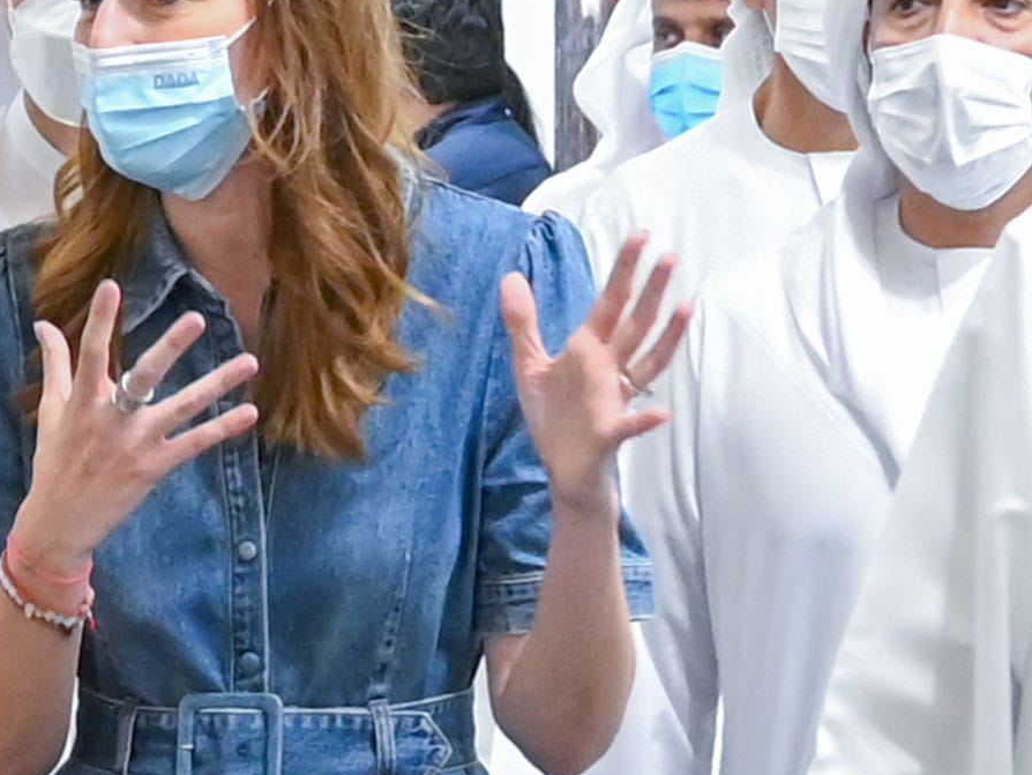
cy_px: 932
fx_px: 4652
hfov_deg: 12.6
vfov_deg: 9.4
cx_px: 267
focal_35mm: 156
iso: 4000
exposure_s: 1/200
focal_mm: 24
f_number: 5
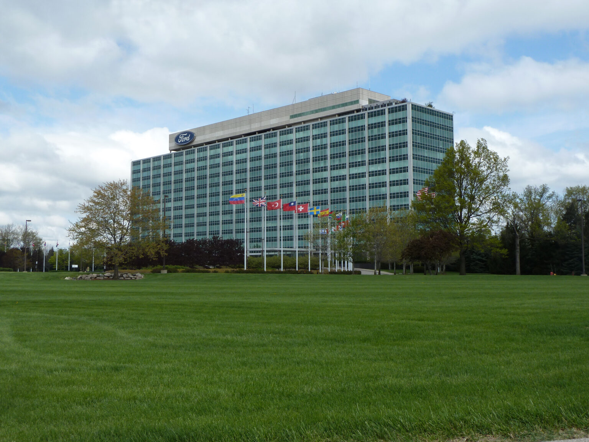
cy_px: 221
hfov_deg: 46.8
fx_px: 681
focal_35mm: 40
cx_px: 294
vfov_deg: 36.0
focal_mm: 6.5
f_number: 5
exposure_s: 1/400
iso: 80
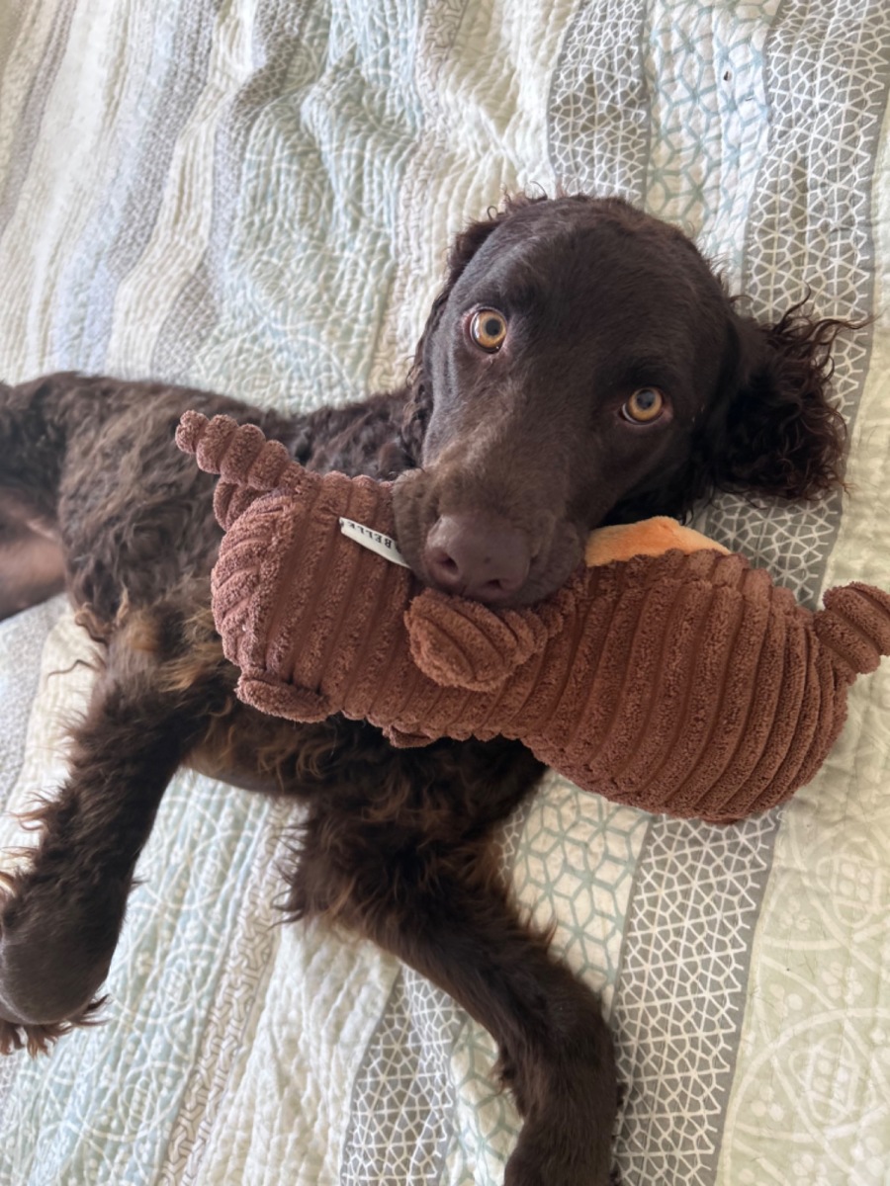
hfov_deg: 53.1
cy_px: 593
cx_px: 445
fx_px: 891
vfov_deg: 67.3
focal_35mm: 26
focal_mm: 5.7
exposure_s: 1/61
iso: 125
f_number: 1.5
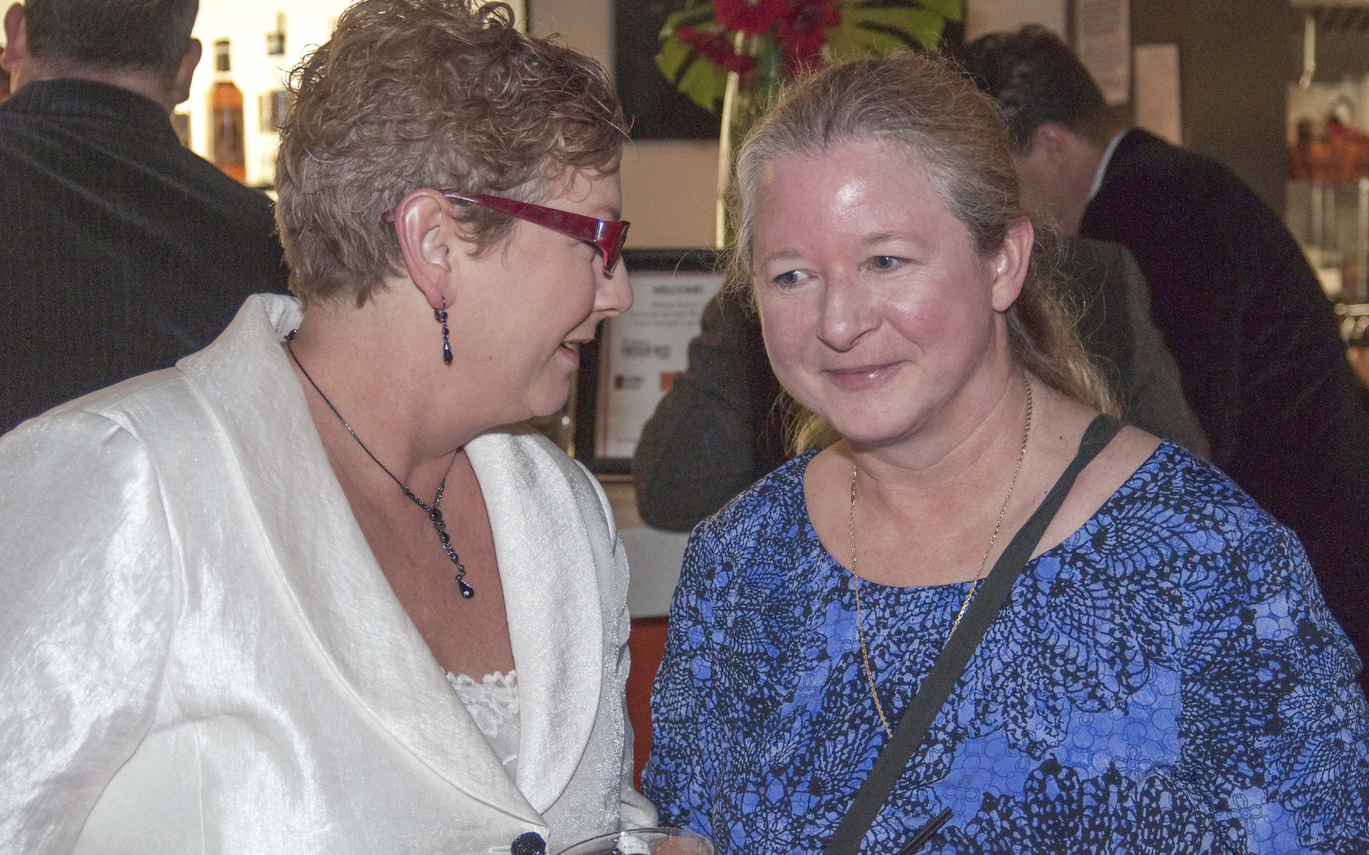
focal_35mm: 62
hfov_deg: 33.0
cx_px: 677
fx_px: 2313
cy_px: 398
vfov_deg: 21.0
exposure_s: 1/80
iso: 400
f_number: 4.5
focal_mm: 40
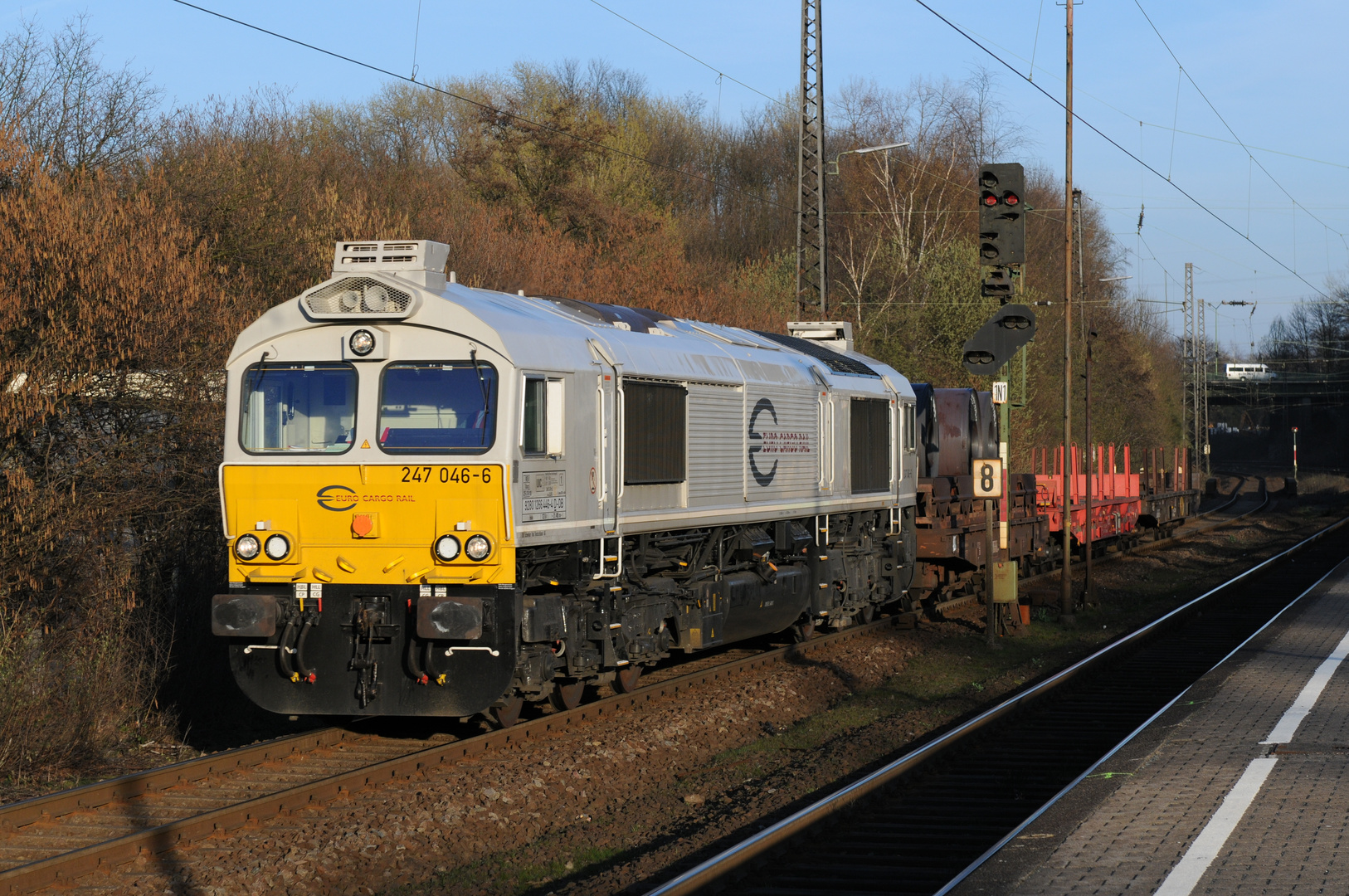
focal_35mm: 90
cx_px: 674
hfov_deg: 22.6
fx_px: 3368
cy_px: 448
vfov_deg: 15.2
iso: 320
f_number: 5.6
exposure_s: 1/800
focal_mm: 60
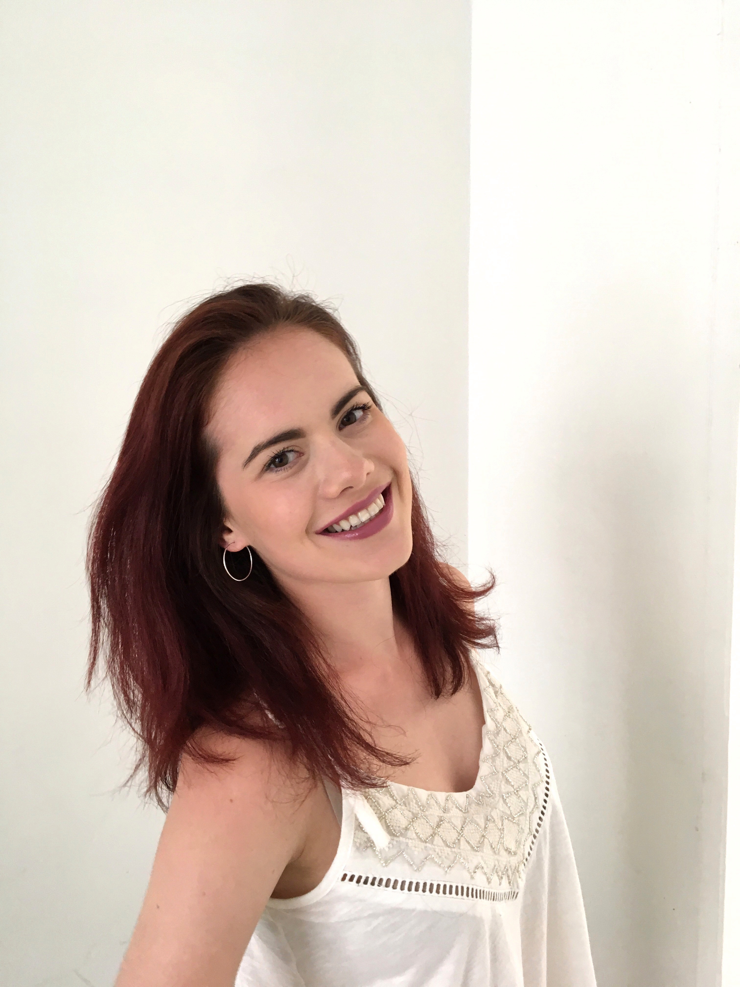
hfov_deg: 48.2
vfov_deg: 61.7
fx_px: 827
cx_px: 370
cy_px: 494
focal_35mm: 29
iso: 100
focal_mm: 4.15
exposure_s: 1/33
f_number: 2.2
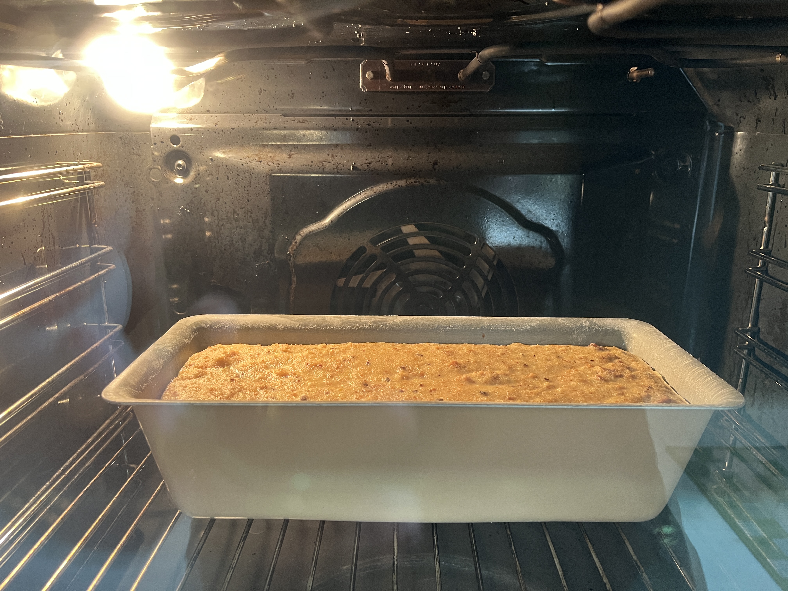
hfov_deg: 67.3
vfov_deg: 53.1
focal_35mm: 26
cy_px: 296
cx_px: 394
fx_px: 592
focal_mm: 5.1
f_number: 1.6
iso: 320
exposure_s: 1/50
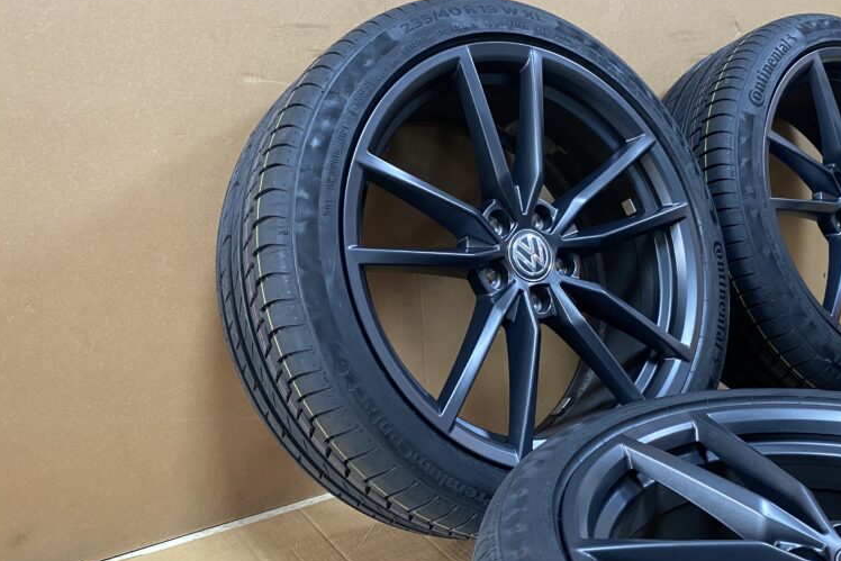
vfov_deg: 36.0
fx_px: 864
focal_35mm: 37
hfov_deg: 51.5
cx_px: 510
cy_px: 271
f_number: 1.8
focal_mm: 4.25
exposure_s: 1/50
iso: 250
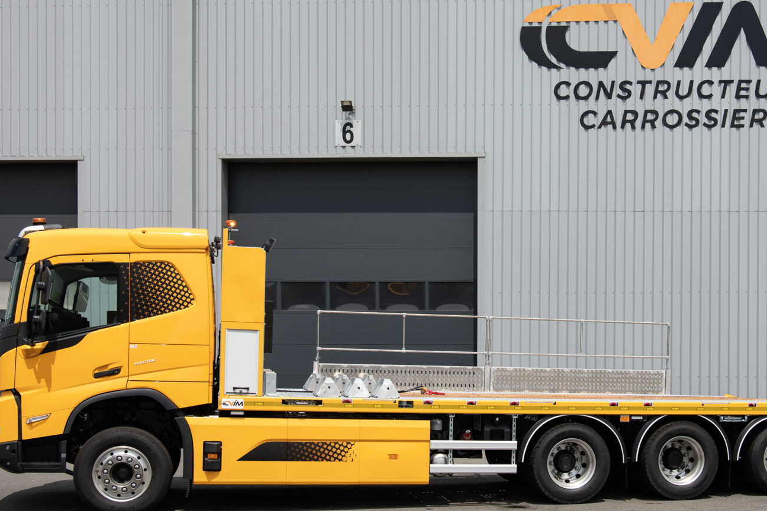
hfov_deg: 39.8
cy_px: 180
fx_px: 1044
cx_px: 520
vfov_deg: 27.4
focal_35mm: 49
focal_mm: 31
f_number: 10
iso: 100
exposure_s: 1/200
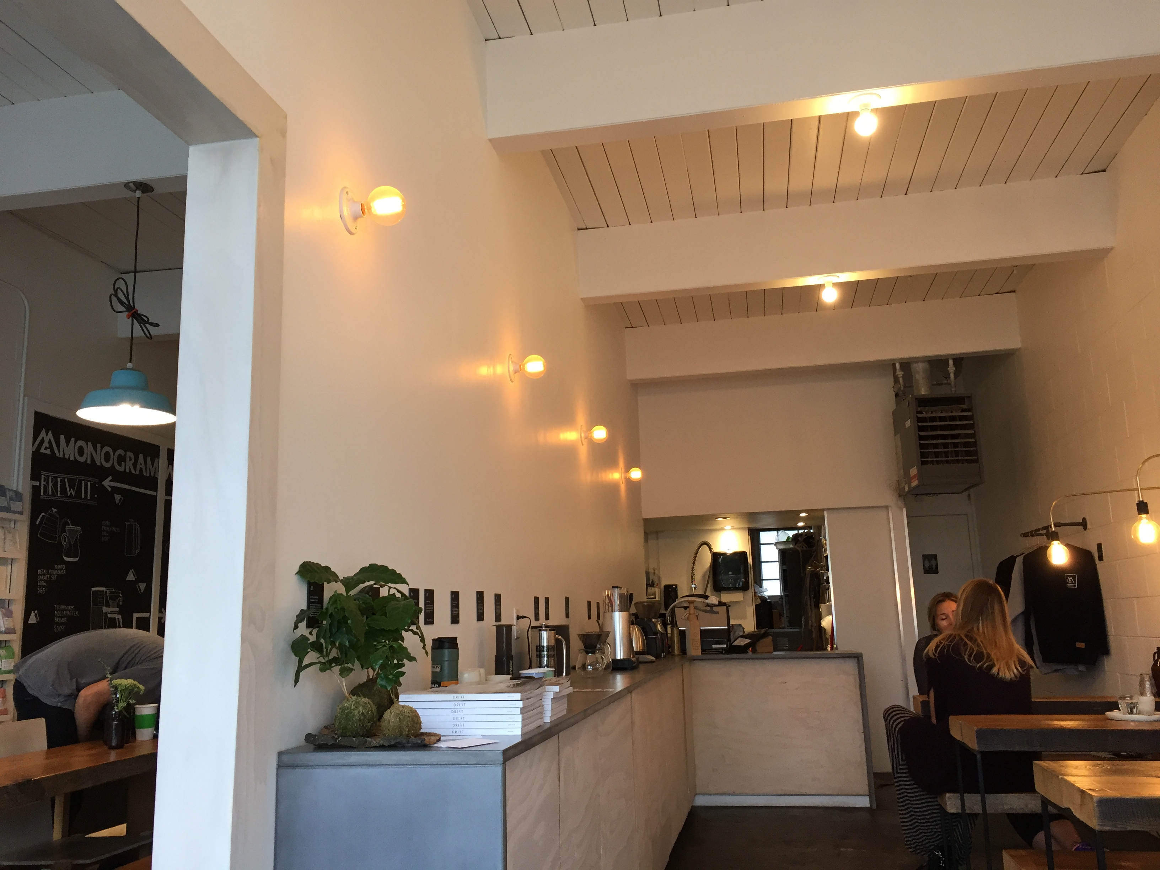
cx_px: 580
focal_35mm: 29
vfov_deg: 48.2
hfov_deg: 61.7
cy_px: 435
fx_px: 972
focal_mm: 4.15
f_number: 2.2
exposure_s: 1/30
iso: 40
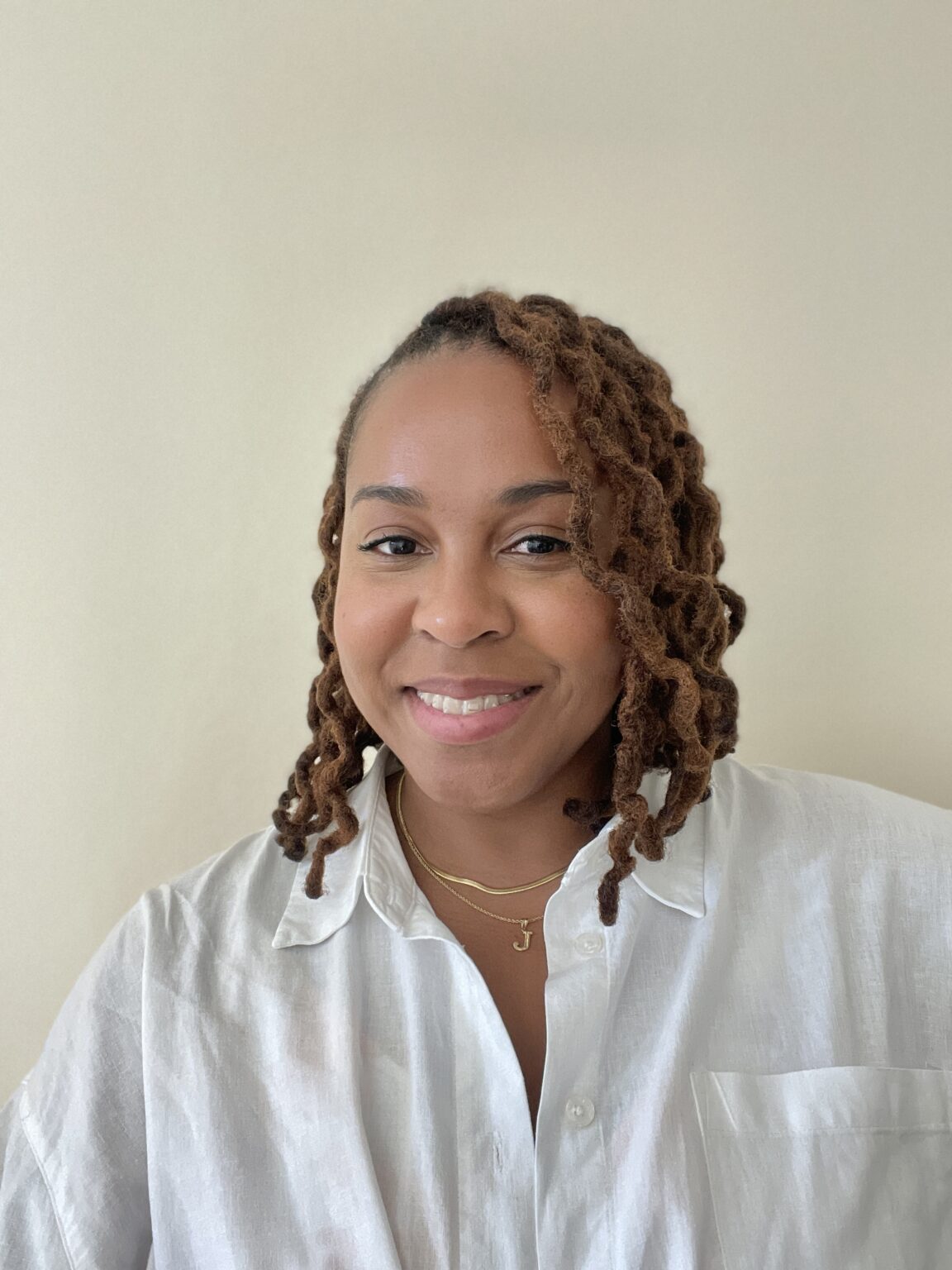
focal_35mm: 30
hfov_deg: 46.8
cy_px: 635
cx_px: 476
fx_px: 1100
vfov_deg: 60.0
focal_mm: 2.71
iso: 400
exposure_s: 1/57
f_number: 2.2
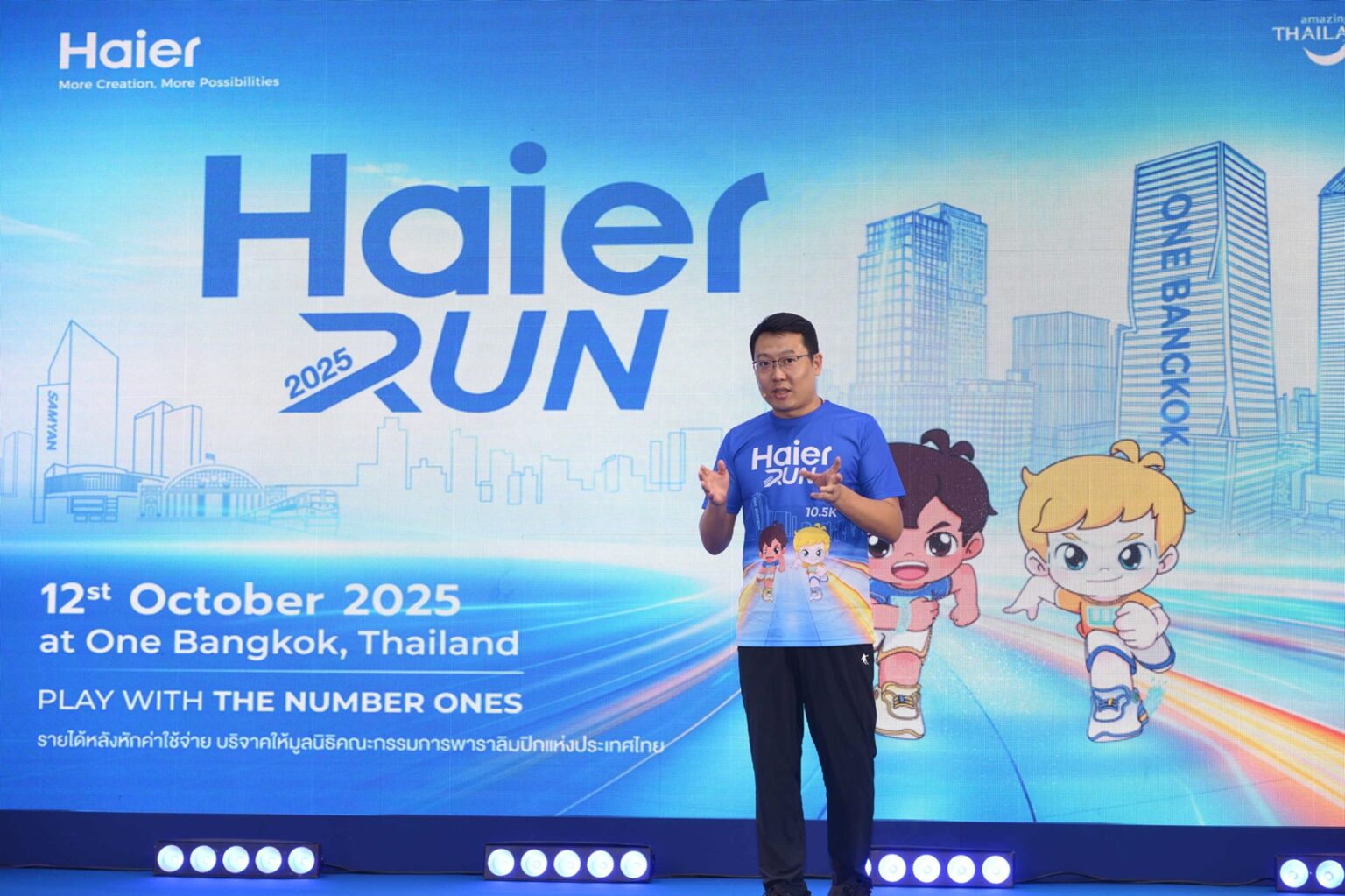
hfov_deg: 29.7
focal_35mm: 68
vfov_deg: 20.0
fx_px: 2540
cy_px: 448
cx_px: 672
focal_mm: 68
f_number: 5
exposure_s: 1/125
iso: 500
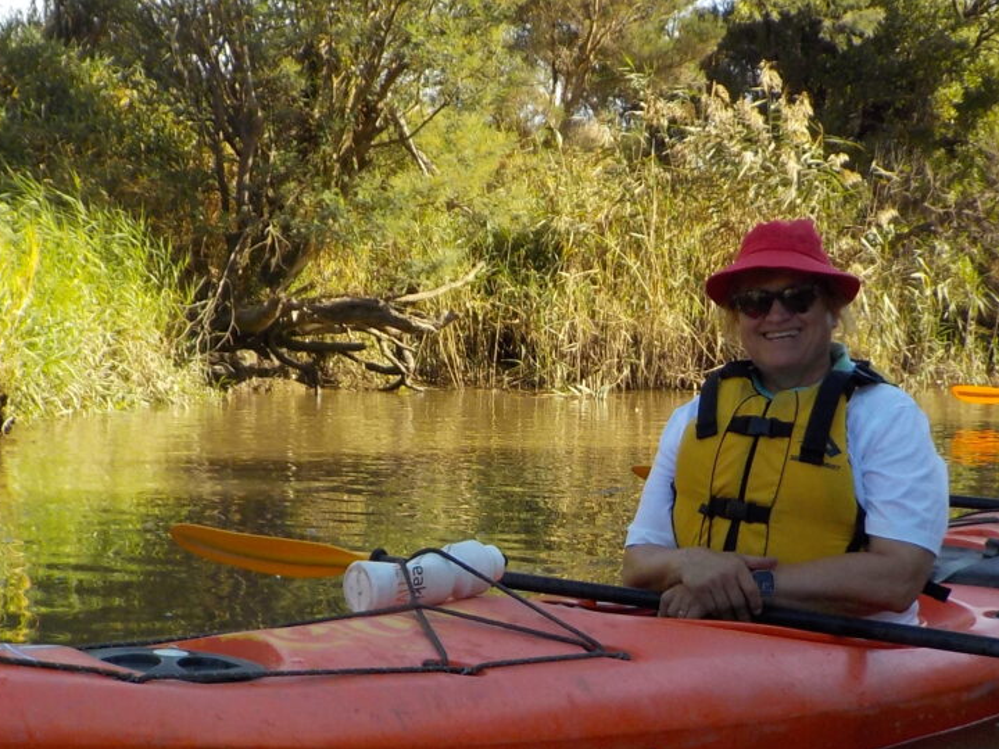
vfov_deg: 22.9
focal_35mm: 64
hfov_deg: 30.3
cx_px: 512
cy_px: 420
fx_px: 1847
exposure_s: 1/400
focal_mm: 4.1
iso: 125
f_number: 3.3
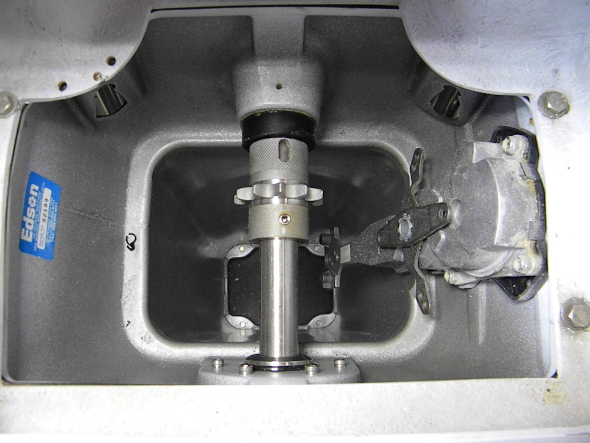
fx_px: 477
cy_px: 222
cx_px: 295
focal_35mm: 28
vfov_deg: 49.7
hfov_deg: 63.4
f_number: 3.5
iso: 720
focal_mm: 5
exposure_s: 1/172
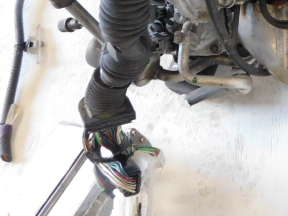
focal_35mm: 63
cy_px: -42
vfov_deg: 21.6
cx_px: 341
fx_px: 524
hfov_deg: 27.3
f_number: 3
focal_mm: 4
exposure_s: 1/30
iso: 400
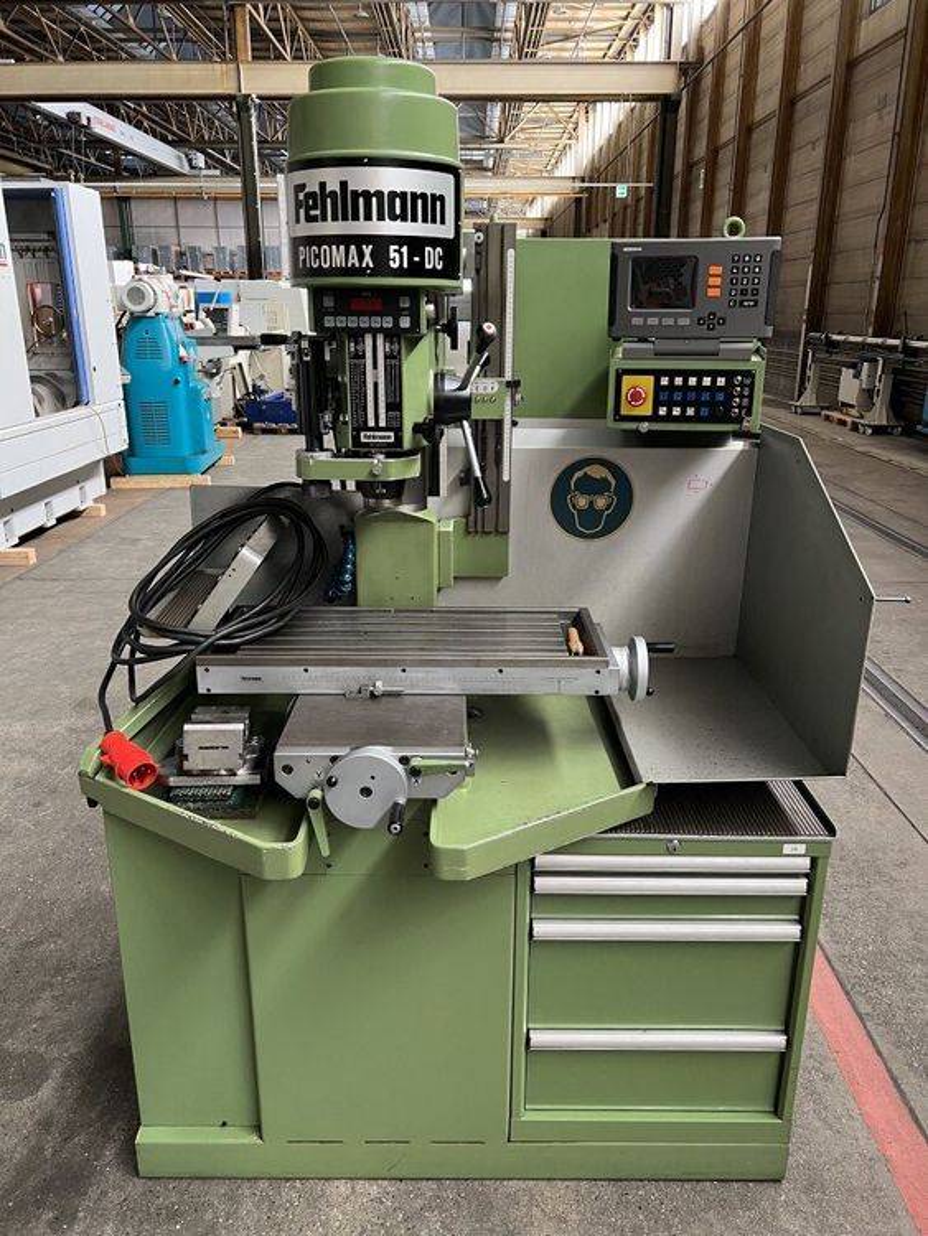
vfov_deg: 67.3
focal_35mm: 26
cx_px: 464
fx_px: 929
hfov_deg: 53.1
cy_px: 618
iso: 160
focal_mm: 5.7
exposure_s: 1/60
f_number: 1.5
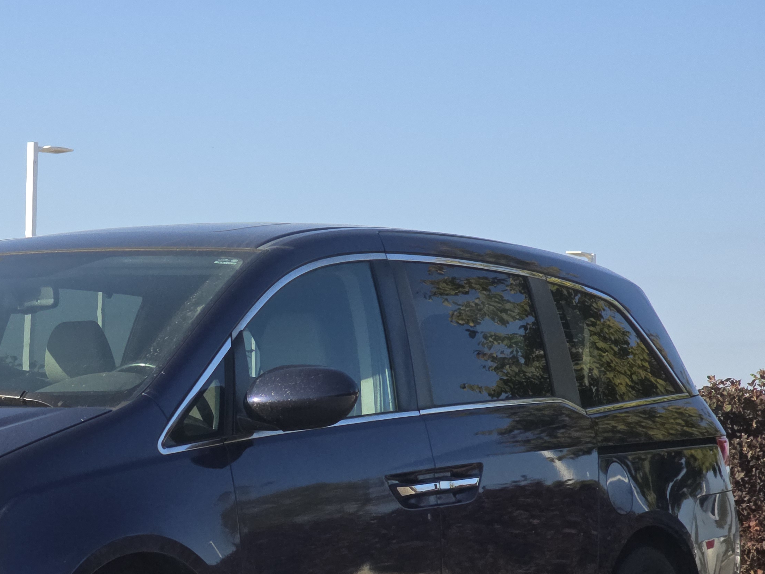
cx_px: 82
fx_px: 2762
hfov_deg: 15.6
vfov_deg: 11.8
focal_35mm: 125
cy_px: 503
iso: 50
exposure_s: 1/1325
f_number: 2.4
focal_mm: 7.9
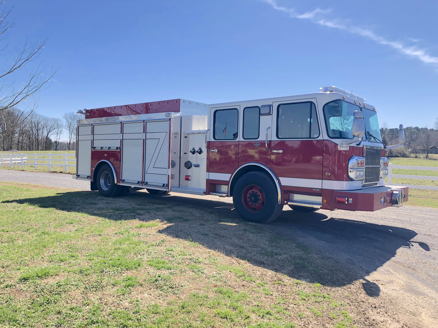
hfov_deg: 63.4
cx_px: 219
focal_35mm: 28
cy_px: 164
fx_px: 354
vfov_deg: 49.7
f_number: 1.8
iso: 20
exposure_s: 1/716
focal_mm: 4
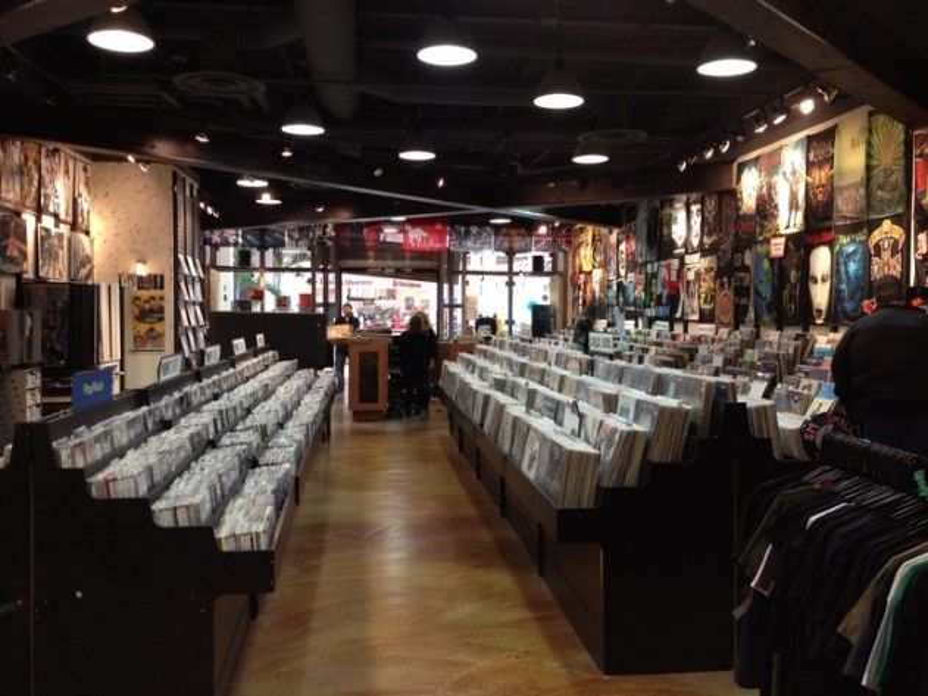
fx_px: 938
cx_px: 464
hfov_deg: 52.6
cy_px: 348
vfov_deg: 40.7
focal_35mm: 35
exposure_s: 1/20
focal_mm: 4.28
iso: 64
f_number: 2.4
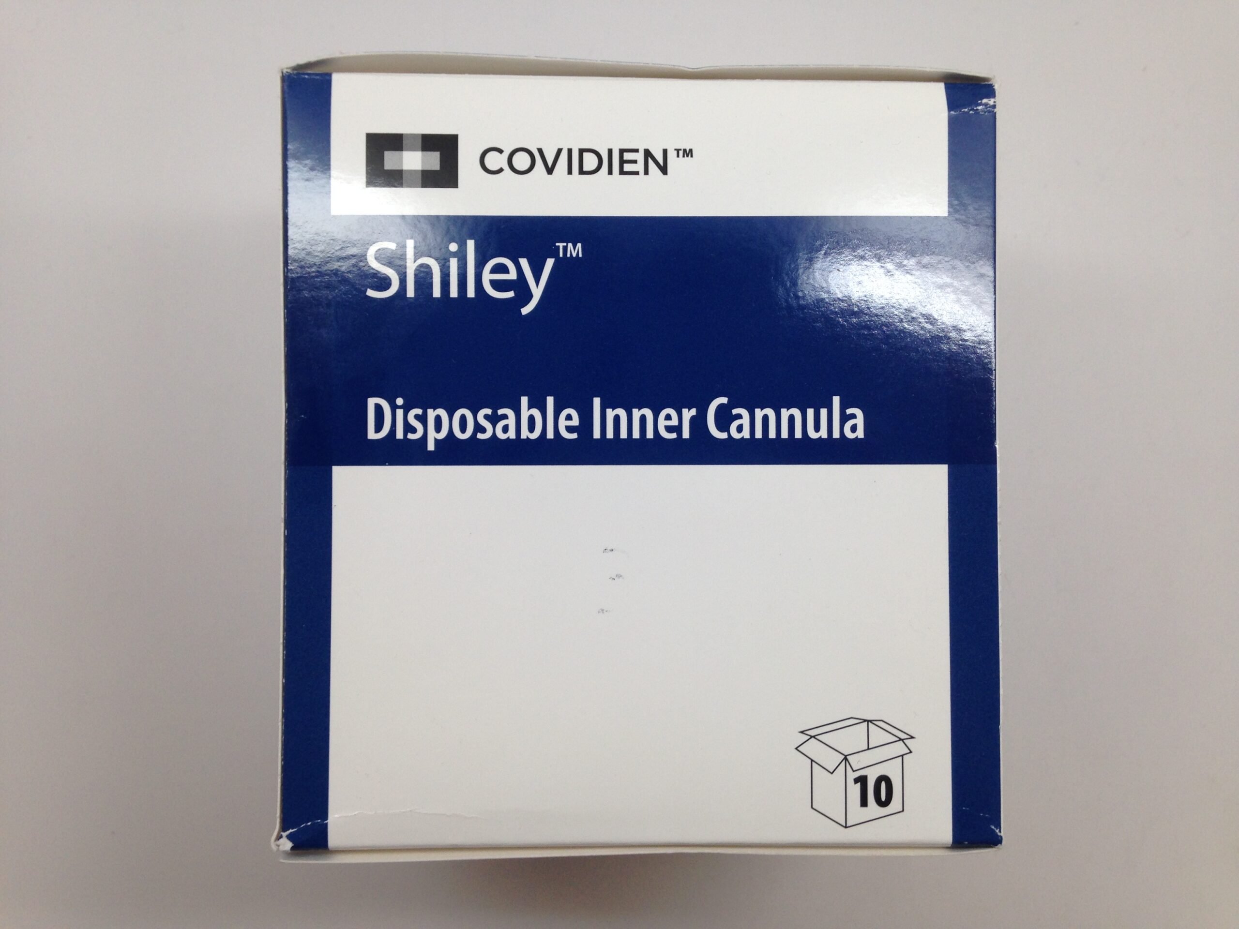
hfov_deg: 55.4
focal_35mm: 33
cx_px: 620
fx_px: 1181
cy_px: 464
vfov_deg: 42.9
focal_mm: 4.12
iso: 50
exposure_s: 1/60
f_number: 2.4
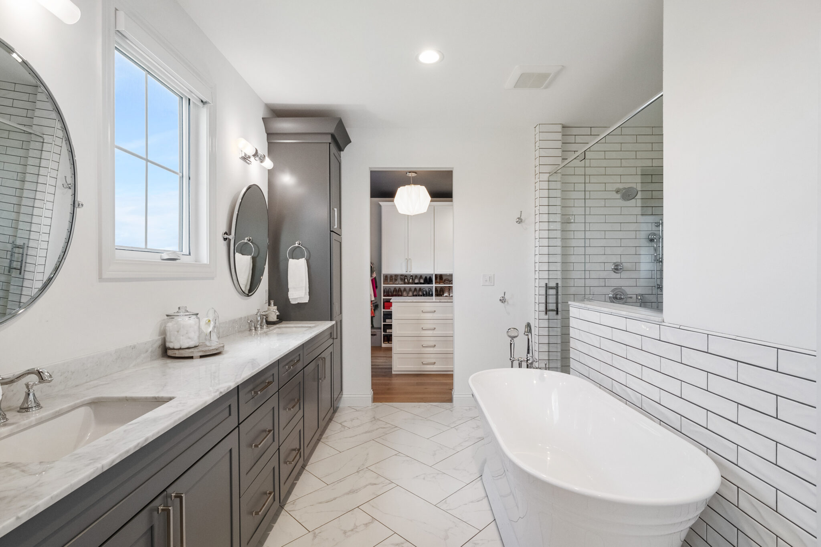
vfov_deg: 73.8
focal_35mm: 16
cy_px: 274
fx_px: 365
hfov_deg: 96.7
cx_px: 410
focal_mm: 8
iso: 400
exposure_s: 1/10
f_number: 6.3
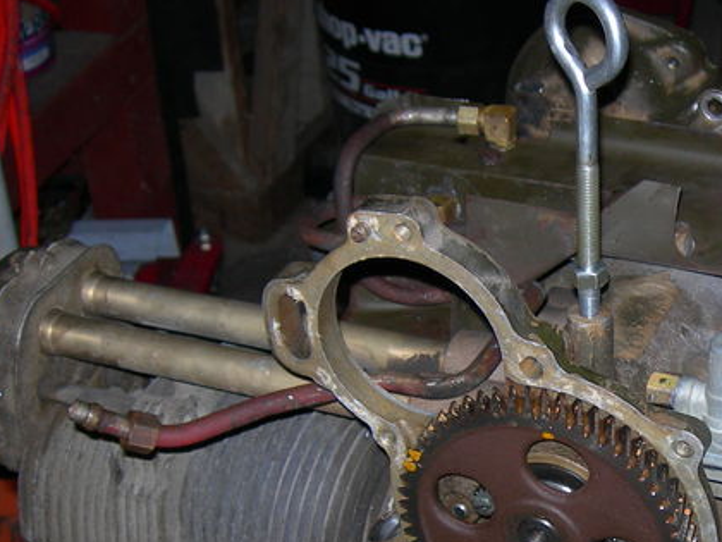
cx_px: 607
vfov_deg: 17.0
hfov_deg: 22.4
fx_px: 1794
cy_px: 434
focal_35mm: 86
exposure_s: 1/60.1
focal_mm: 7.8
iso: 50
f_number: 2.8
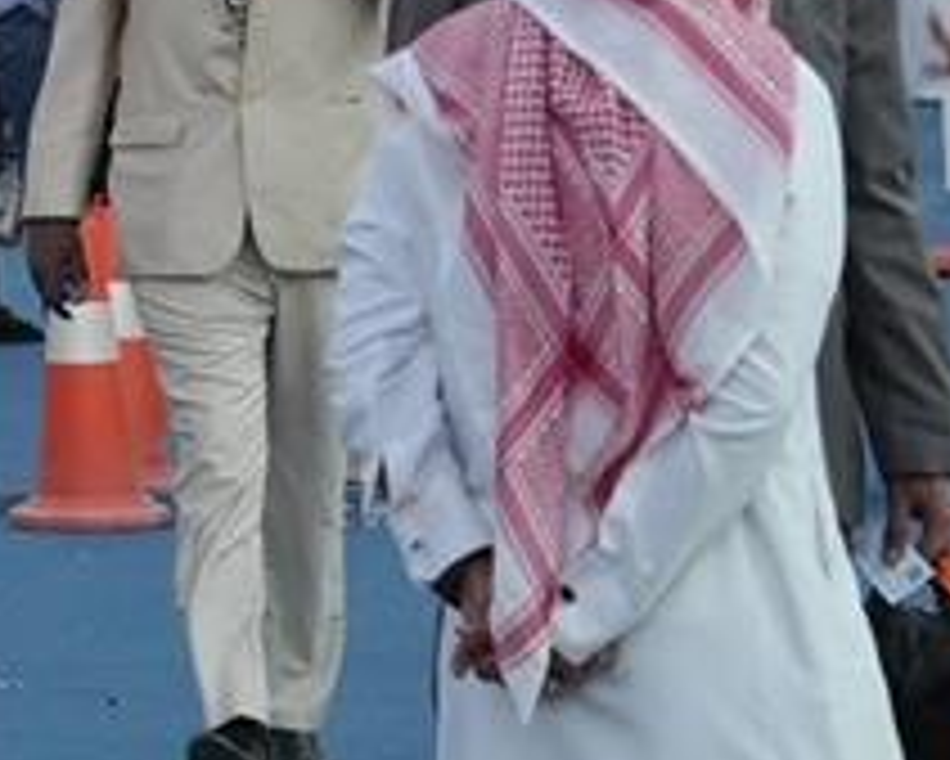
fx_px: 8017
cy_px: -693
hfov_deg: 6.4
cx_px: -1526
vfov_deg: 5.3
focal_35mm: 285
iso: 1250
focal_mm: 40
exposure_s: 1/160
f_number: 5
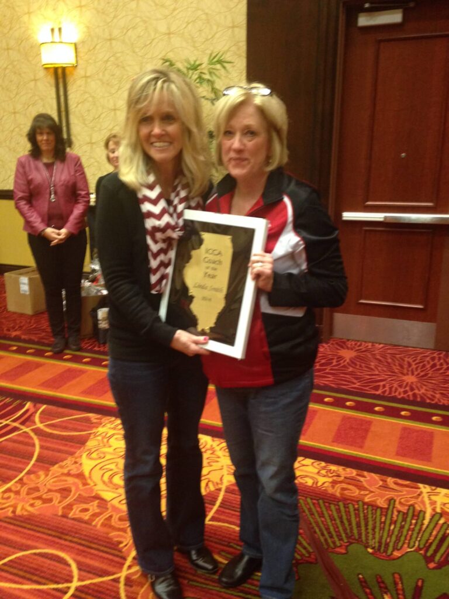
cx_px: 224
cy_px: 300
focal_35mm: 33
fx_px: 571
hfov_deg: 42.9
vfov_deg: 55.4
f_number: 2.4
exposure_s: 1/20
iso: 250
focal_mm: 4.12
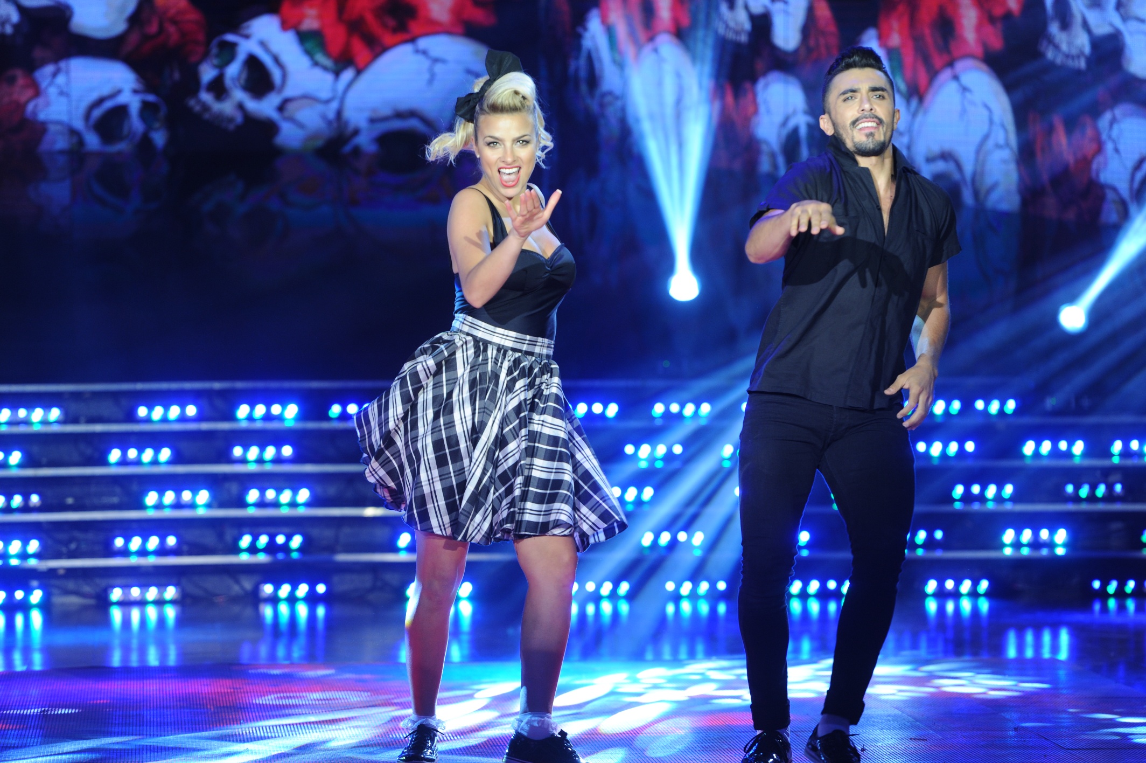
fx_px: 5408
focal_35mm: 170
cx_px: 573
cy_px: 382
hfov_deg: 12.1
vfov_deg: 8.1
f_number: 4
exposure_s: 1/250
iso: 800
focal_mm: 170
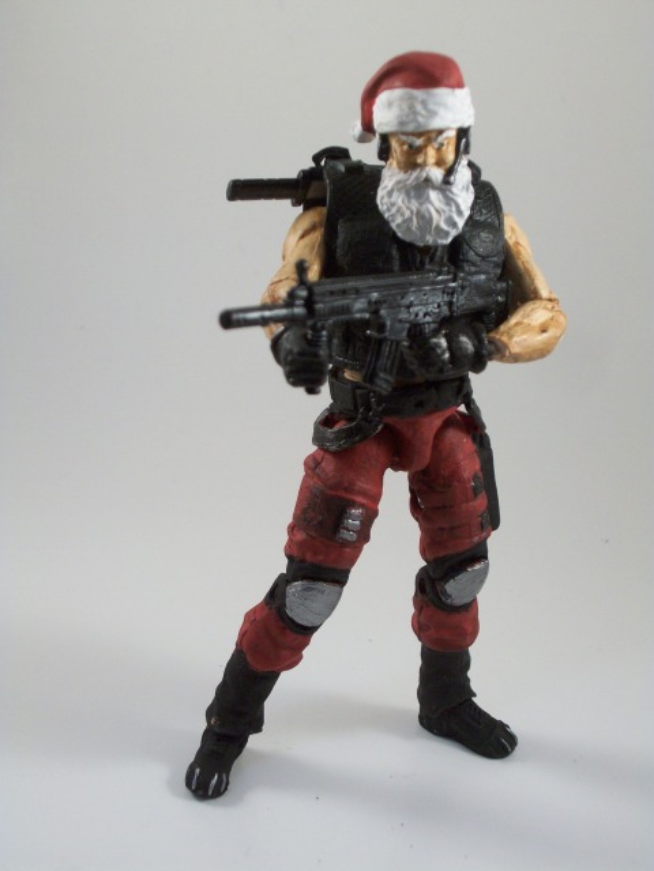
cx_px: 327
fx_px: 1663
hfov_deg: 22.3
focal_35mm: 66
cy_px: 436
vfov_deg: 29.4
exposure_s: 1/77
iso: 114
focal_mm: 11
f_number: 4.1
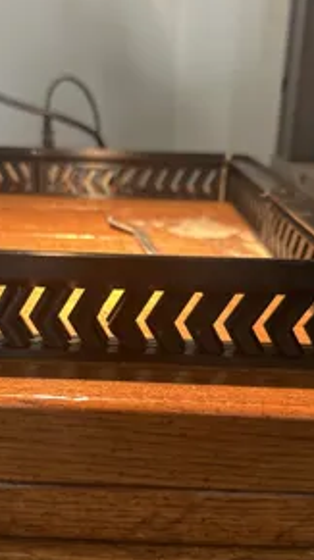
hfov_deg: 32.6
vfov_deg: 55.3
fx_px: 535
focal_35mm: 36
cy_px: 300
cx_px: 121
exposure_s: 1/60
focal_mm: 6.86
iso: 500
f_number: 1.78
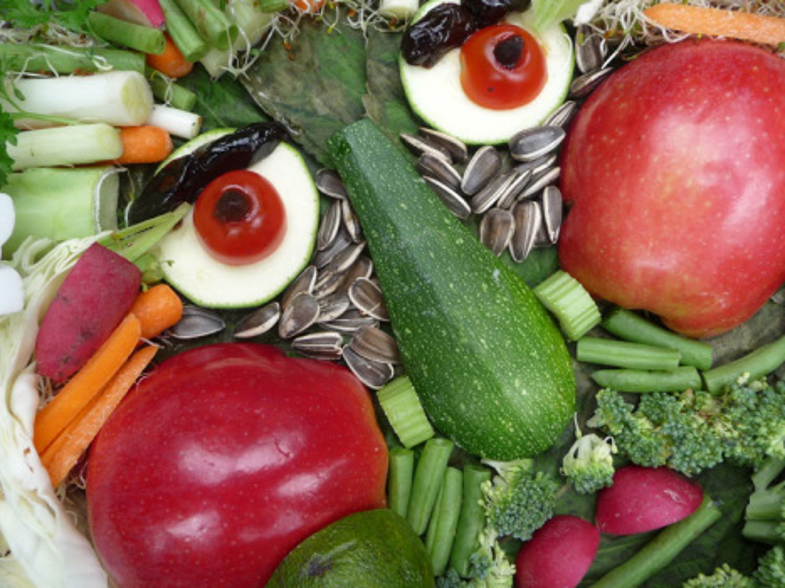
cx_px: 371
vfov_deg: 46.8
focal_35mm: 30
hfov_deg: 59.9
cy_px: 307
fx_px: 680
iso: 100
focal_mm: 4.7
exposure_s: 1/125
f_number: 3.3
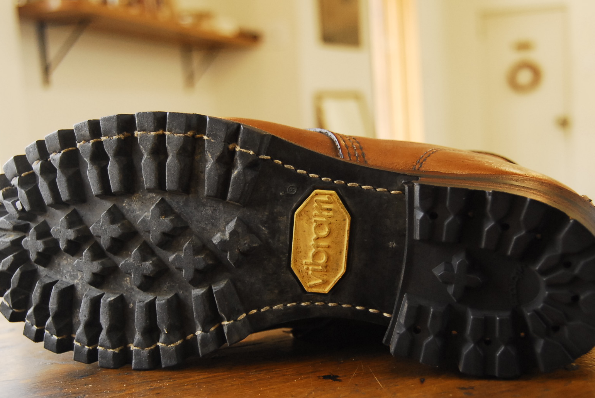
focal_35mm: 49
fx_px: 811
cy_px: 238
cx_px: 289
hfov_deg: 40.3
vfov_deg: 27.6
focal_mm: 26
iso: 640
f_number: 4
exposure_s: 1/50
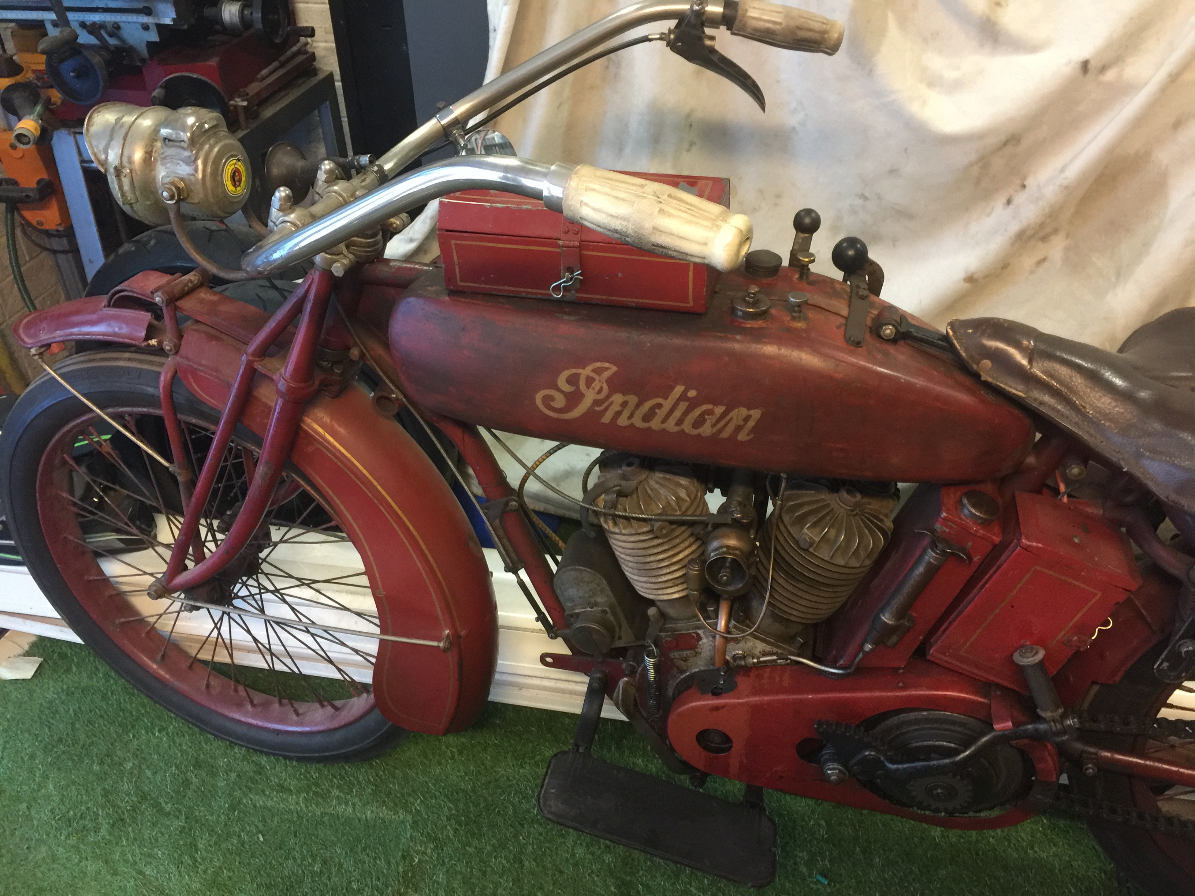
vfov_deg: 48.2
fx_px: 1001
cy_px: 448
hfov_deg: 61.7
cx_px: 598
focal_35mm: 29
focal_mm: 4.15
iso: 100
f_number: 2.2
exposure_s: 1/17
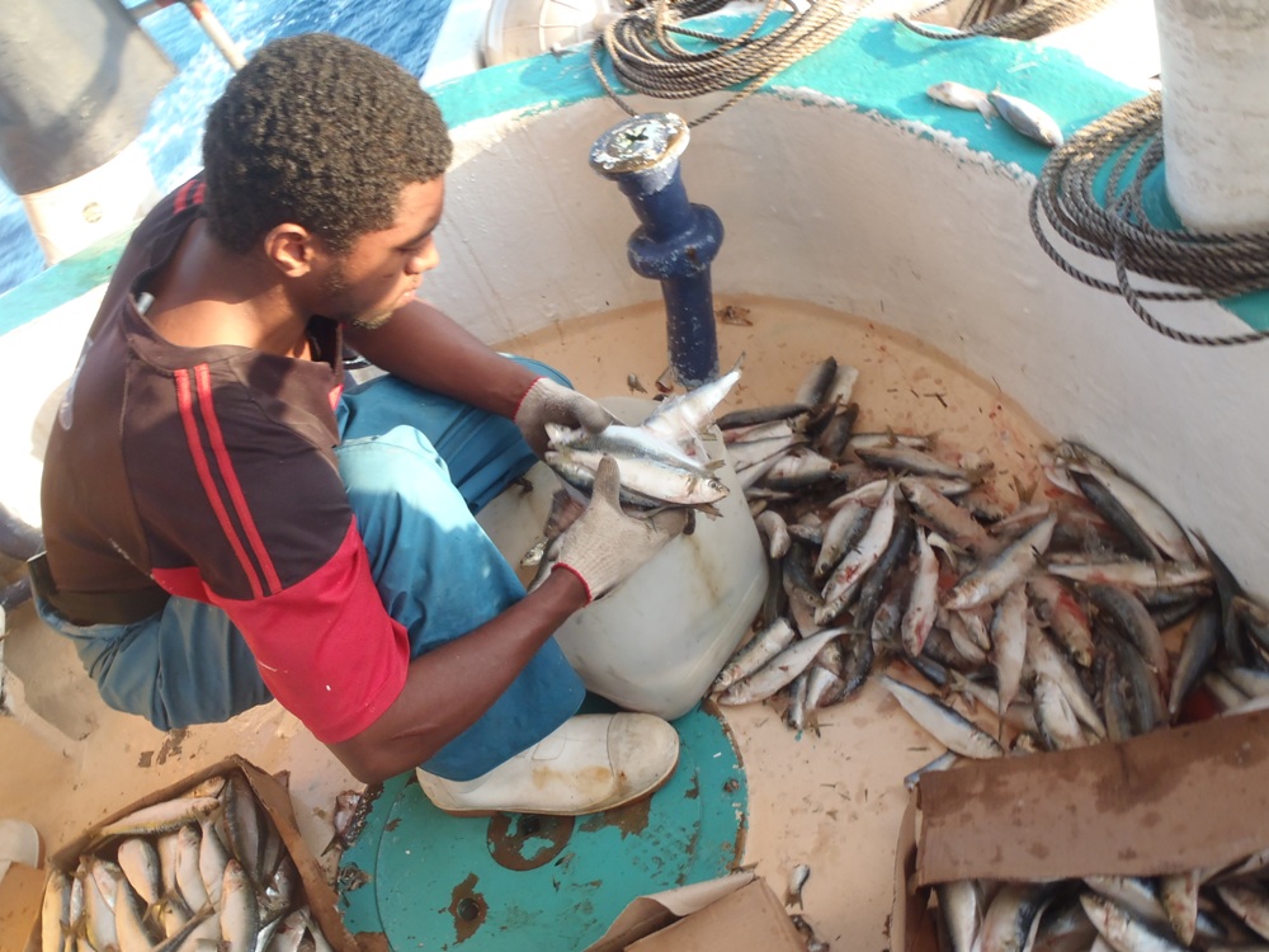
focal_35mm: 34
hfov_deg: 54.0
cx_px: 634
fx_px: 1246
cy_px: 476
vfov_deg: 41.8
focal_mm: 6.07
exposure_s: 1/40
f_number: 4.4
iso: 125
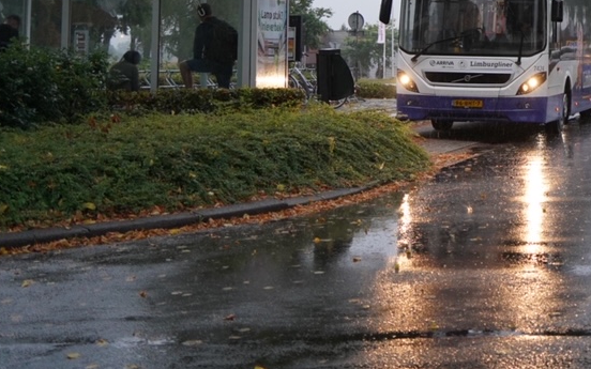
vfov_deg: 16.2
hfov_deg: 25.0
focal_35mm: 78
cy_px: -42
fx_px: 1256
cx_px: 618
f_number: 3.5
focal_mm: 33
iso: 1600
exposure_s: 1/160
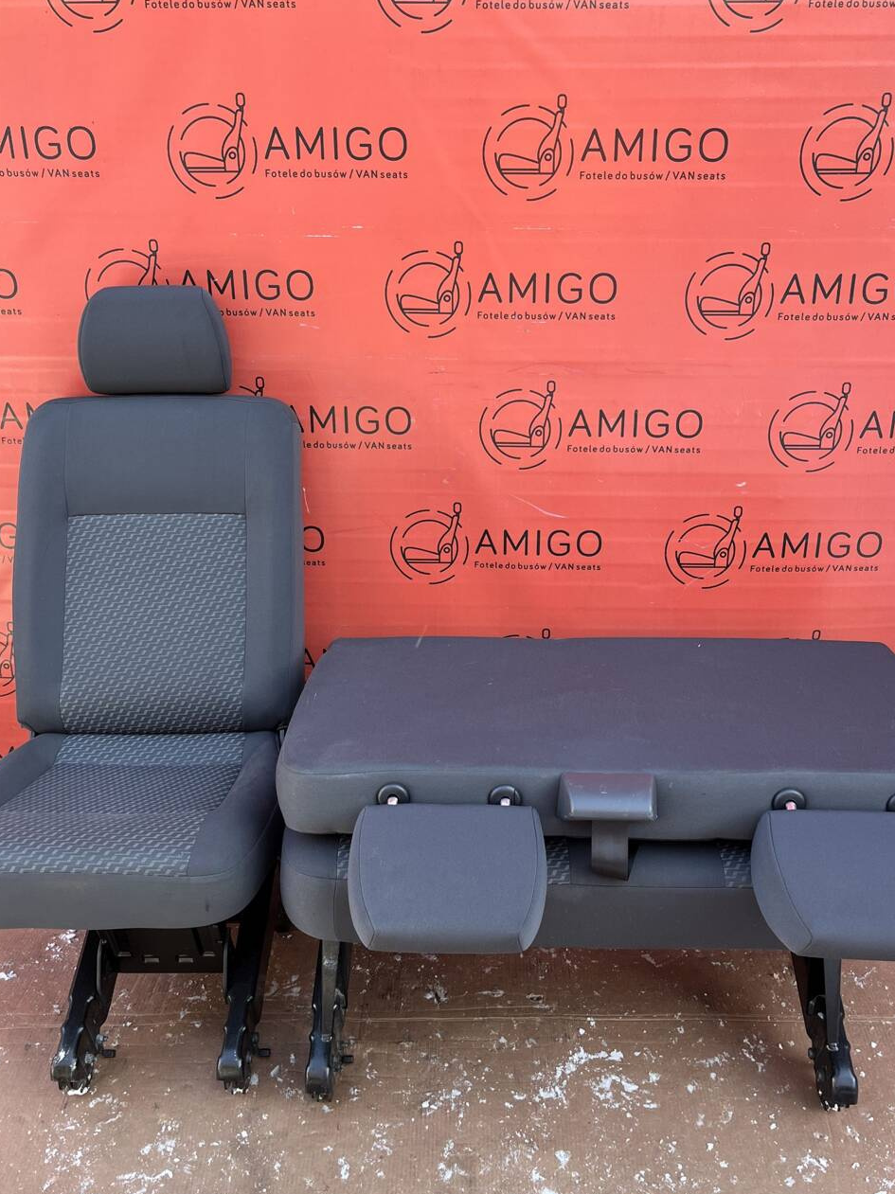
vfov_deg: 55.3
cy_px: 572
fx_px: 1138
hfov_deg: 42.9
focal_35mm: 33
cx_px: 471
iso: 50
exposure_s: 1/122
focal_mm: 5.1
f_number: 1.6
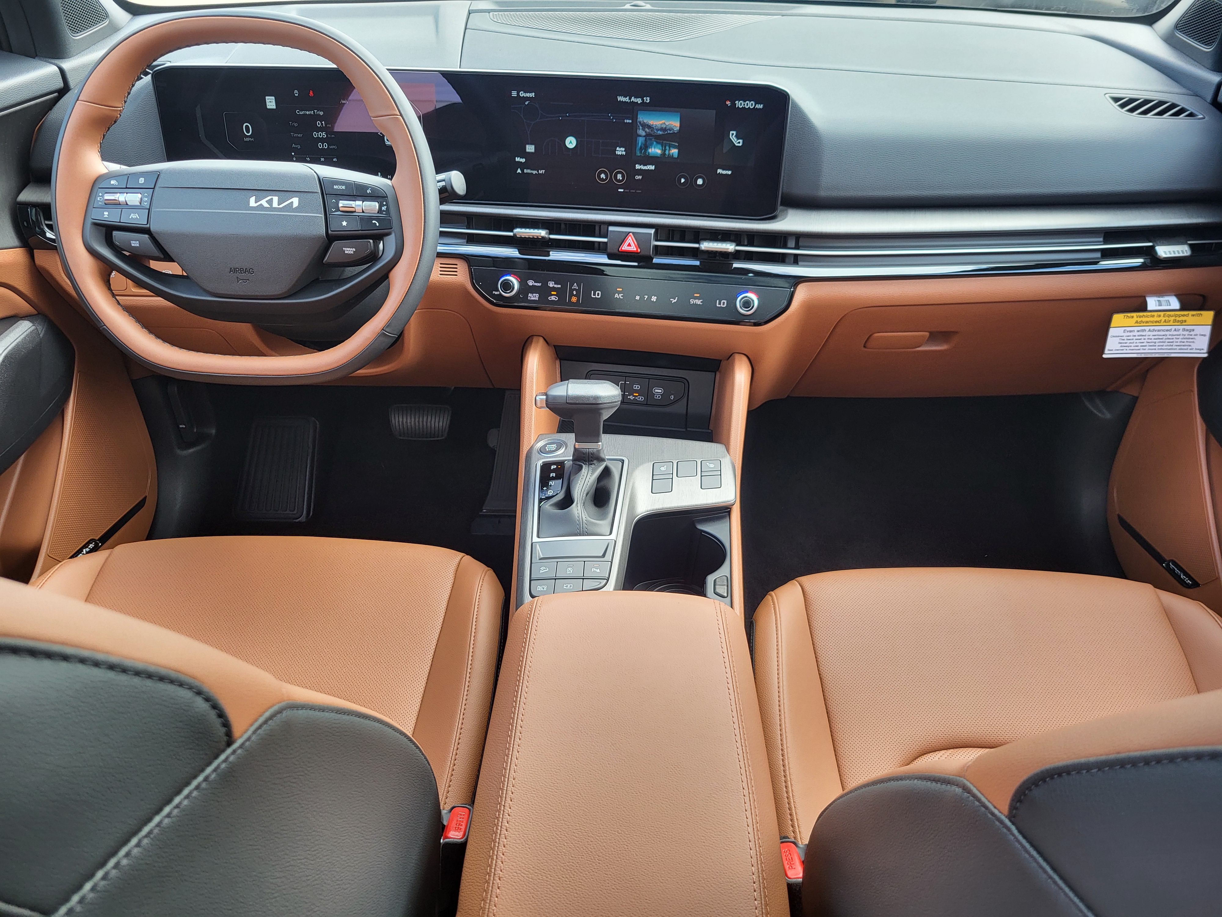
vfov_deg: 53.1
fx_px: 918
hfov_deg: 67.3
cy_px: 458
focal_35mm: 26
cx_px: 611
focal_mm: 5.4
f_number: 1.8
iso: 50
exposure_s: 1/120
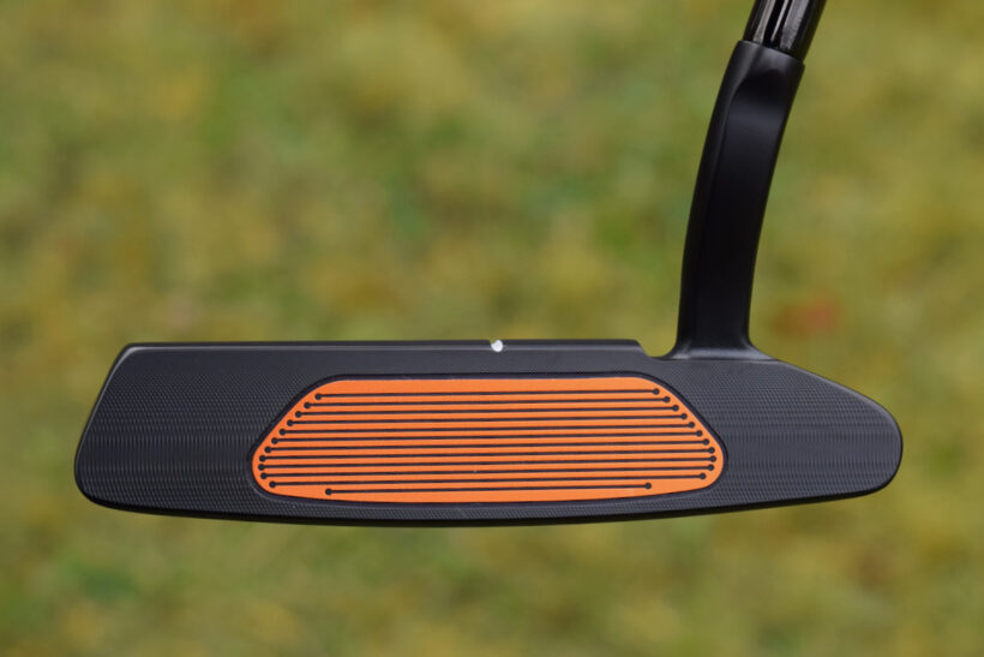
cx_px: 492
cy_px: 328
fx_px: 1968
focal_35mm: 72
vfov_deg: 18.9
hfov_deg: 28.1
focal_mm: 48
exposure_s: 1/200
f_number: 7.1
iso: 400
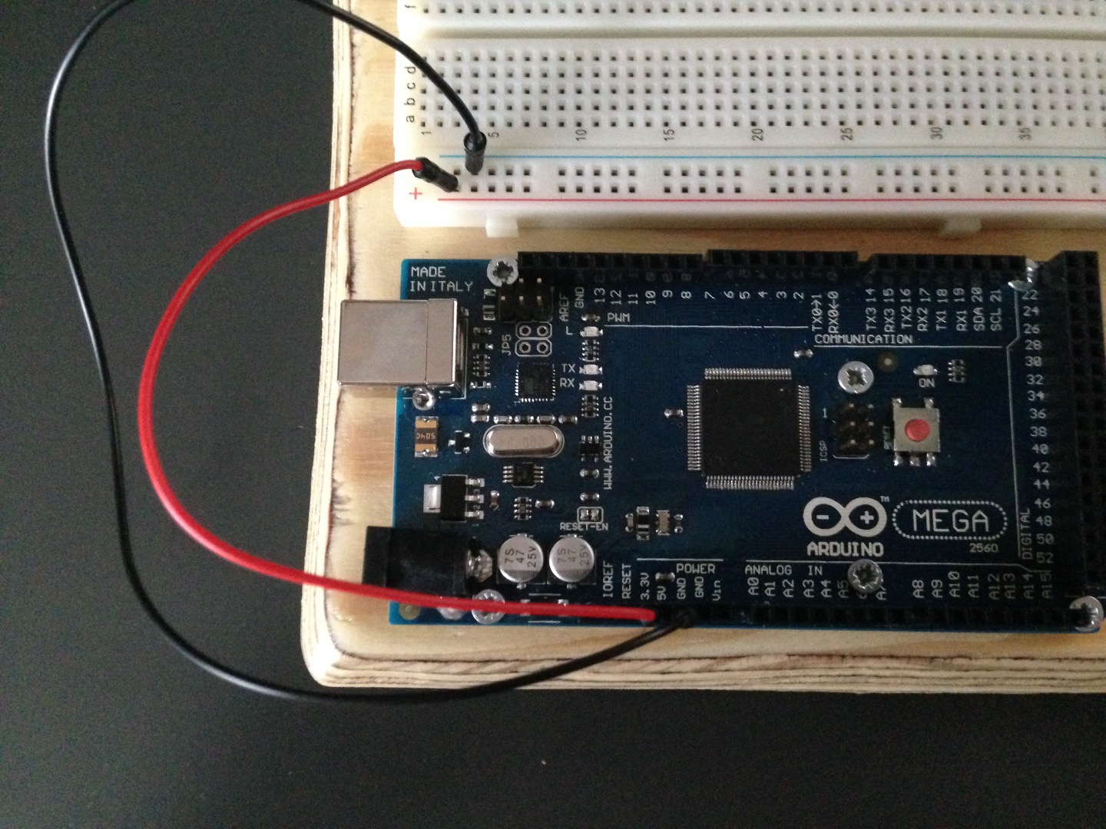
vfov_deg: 42.9
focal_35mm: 33
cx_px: 553
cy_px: 414
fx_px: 1054
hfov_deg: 55.4
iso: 800
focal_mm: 4.12
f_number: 2.4
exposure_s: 1/15
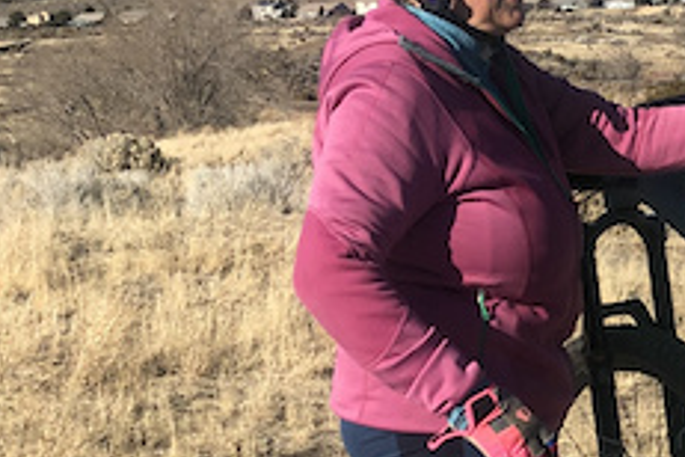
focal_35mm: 101
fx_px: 1922
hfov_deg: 18.8
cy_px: 404
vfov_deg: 13.4
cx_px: 890
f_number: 1.8
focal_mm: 4
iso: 20
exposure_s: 1/2114
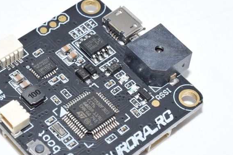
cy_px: 111
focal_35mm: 105
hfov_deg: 19.4
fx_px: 680
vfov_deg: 13.0
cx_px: 107
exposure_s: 1/25
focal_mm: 40
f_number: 20
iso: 100
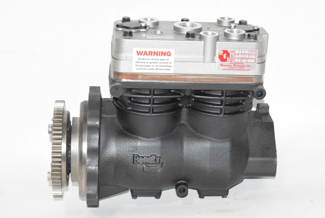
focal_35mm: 78
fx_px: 705
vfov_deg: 17.5
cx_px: 162
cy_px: 109
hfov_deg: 26.0
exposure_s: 1/60
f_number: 8
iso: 6400
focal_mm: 52
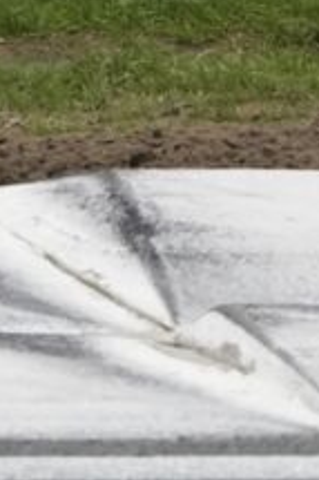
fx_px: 16254
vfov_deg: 1.7
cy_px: -816
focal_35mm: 1221
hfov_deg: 1.1
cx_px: 2012
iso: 2000
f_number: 6.3
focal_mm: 128
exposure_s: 1/2000
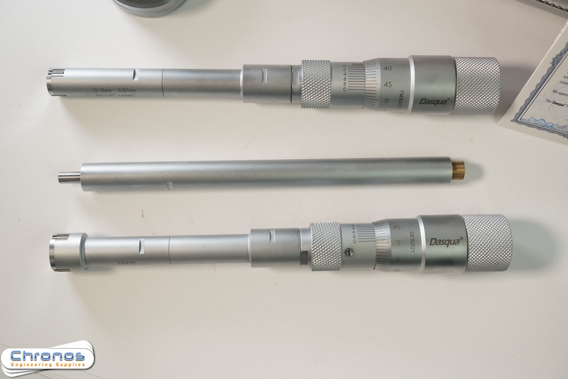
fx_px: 710
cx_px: 284
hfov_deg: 43.6
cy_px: 190
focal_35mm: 45
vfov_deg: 29.9
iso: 800
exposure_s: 1/500
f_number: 5.6
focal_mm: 30
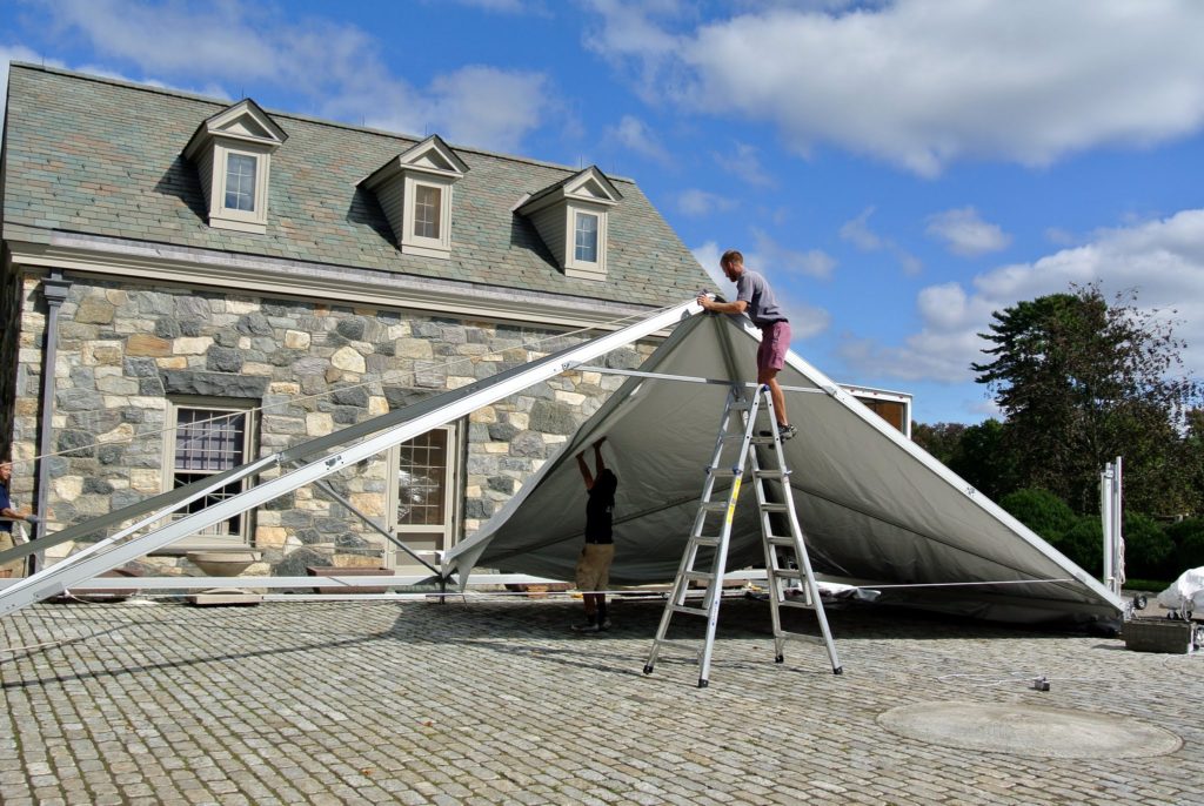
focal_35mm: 32
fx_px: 1072
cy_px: 403
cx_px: 602
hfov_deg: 58.6
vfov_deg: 41.2
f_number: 5
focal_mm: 12.2
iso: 100
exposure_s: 1/1000
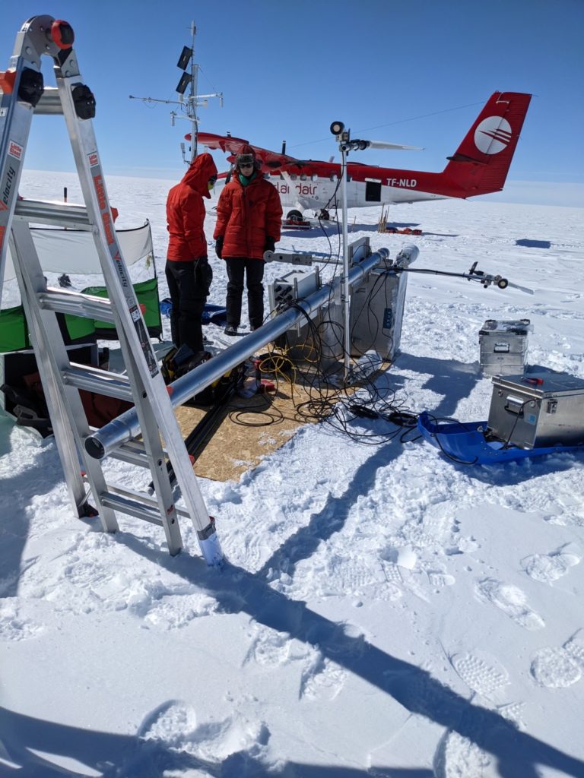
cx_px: 292
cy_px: 389
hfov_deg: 51.4
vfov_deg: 65.3
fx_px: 607
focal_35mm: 27
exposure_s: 1/23256
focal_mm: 4.38
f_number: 1.73
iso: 106
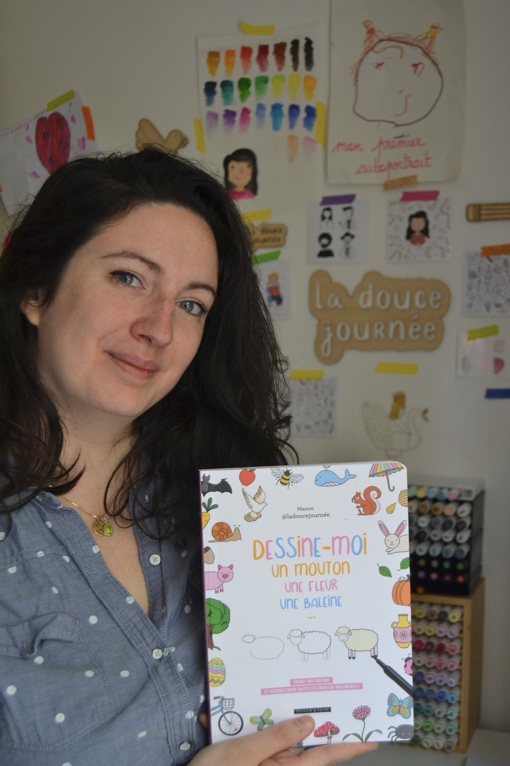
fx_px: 956
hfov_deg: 29.9
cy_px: 383
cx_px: 255
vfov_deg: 43.6
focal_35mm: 45
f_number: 4.2
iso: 640
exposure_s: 1/60
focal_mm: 30
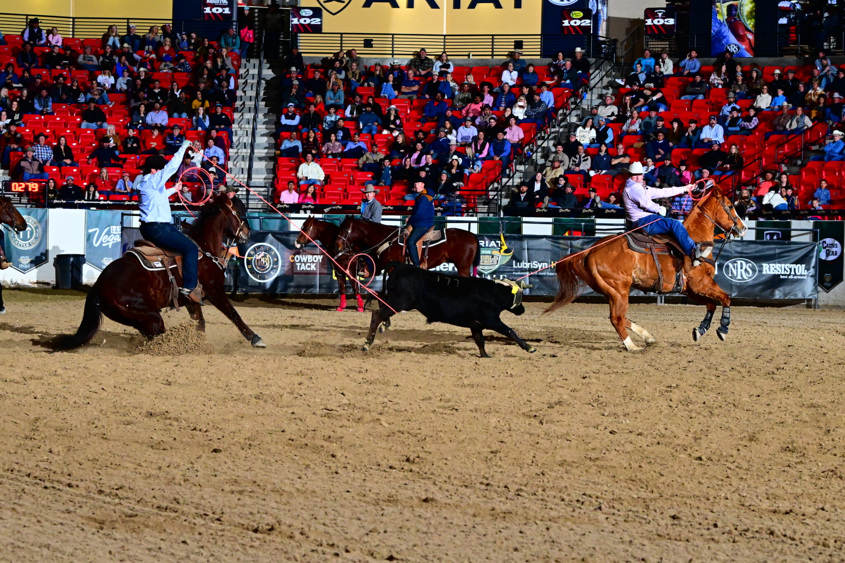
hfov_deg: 16.7
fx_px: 2886
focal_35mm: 123
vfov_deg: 11.1
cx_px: 422
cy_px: 282
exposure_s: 1/250
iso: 4000
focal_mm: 82
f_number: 7.1
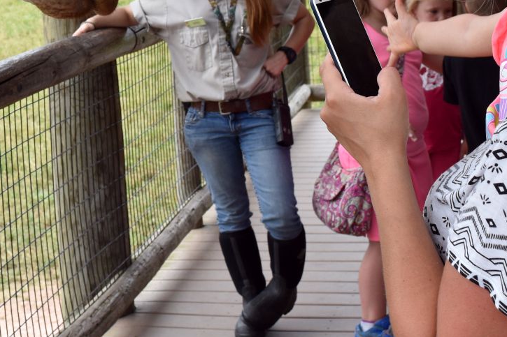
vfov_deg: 14.9
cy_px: 40
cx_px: 45
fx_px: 1281
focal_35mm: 91
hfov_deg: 21.8
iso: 360
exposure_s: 1/250
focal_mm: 22
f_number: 8
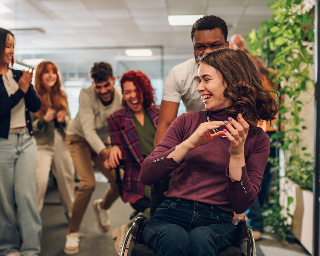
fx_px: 474
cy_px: 153
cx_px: 163
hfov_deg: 37.3
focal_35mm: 50
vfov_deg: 30.2
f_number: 1.8
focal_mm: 35
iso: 250
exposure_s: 1/400
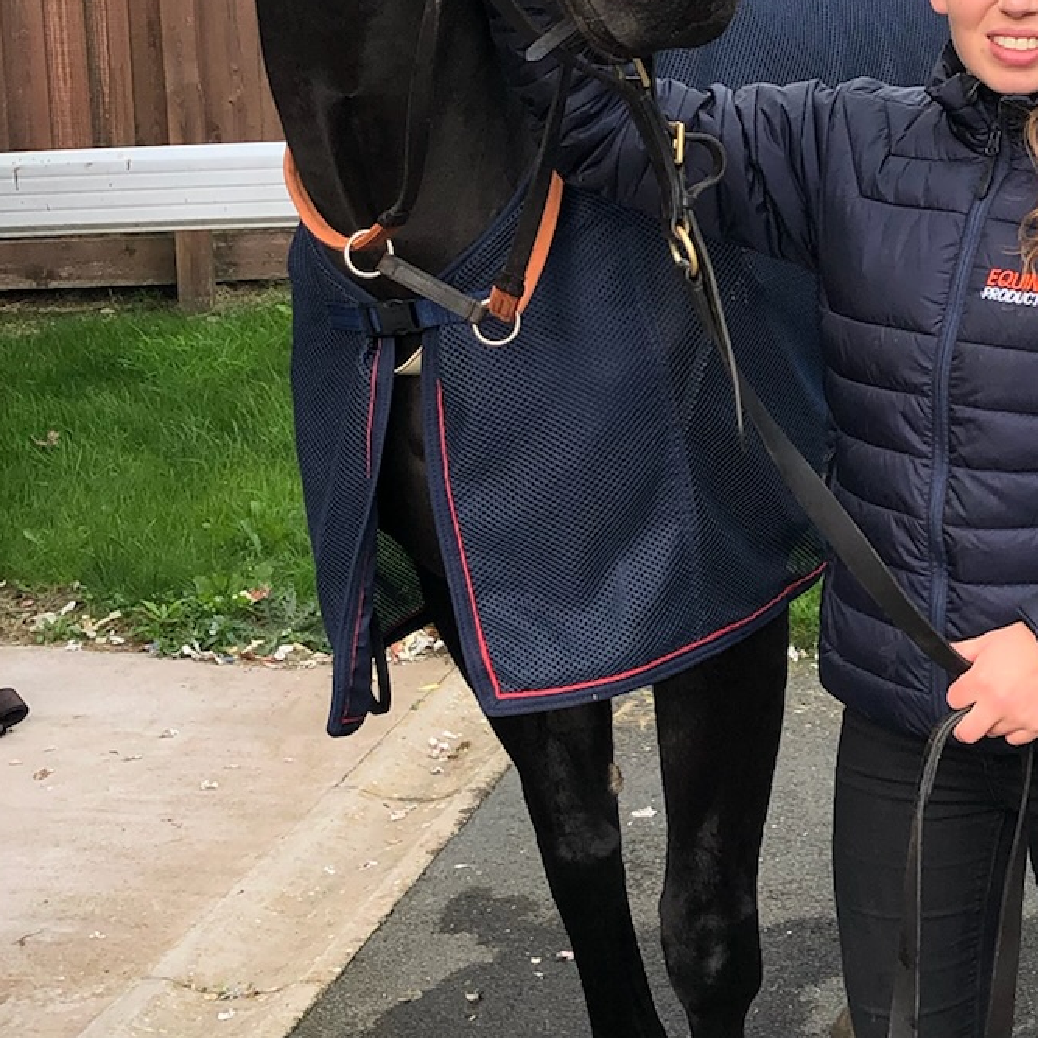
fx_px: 2578
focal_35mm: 76
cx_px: 881
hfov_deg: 22.3
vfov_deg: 22.7
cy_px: 403
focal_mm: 4
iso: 20
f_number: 1.8
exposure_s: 1/407
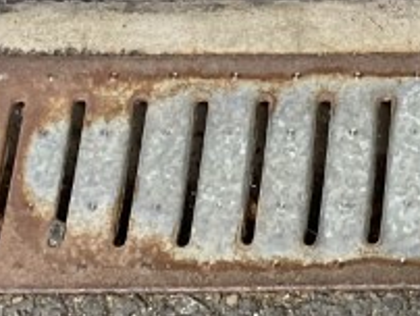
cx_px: 721
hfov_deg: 11.2
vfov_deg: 8.8
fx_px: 2016
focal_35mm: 166
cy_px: -75
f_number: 1.8
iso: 80
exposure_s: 1/120
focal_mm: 3.99
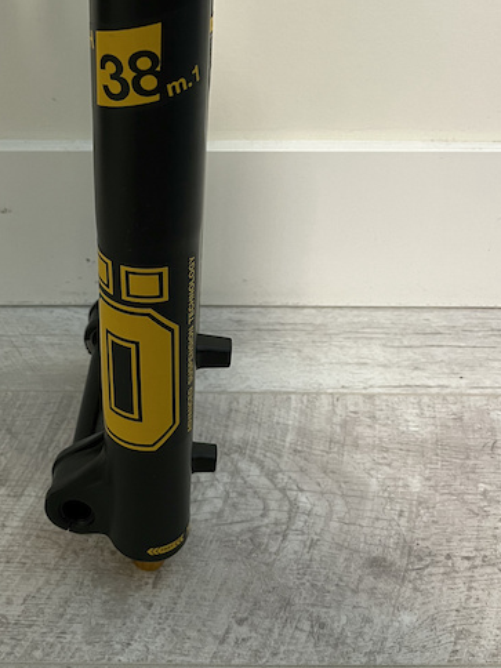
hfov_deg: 33.2
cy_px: 152
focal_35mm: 43
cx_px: 148
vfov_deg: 42.3
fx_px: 830
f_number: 1.6
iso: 250
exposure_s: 1/60
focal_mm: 5.1
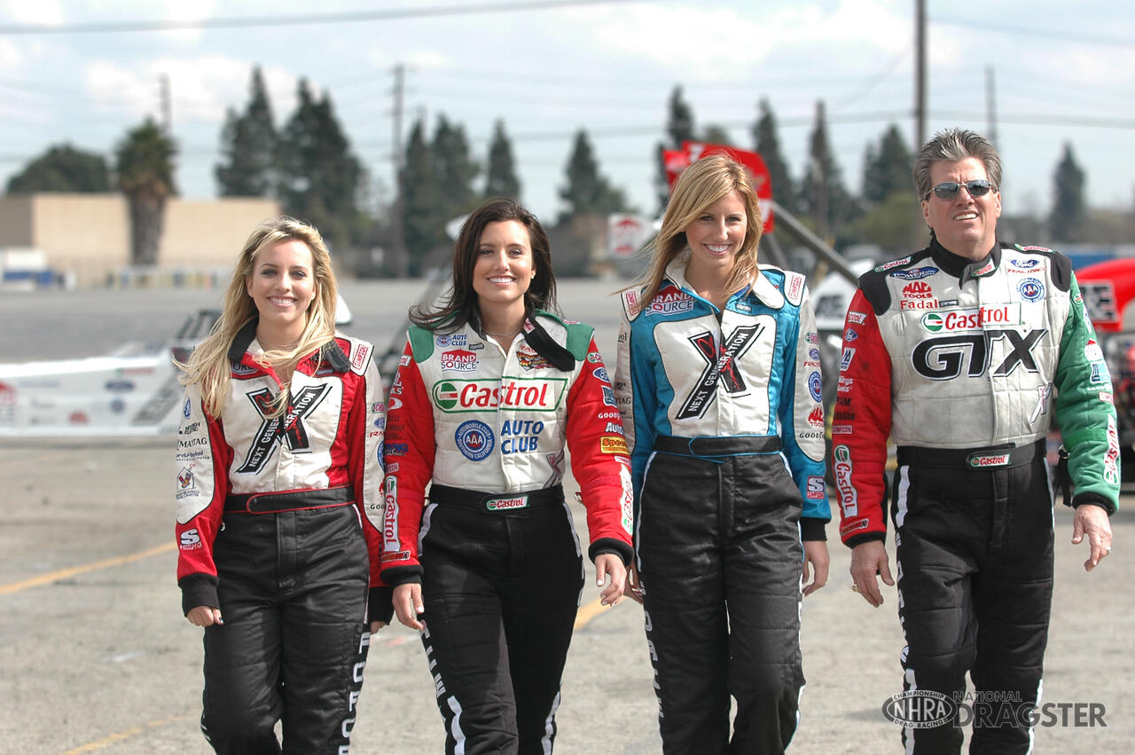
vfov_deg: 9.9
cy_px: 378
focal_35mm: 138
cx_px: 568
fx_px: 4347
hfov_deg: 14.9
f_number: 4
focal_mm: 92
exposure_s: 1/1000
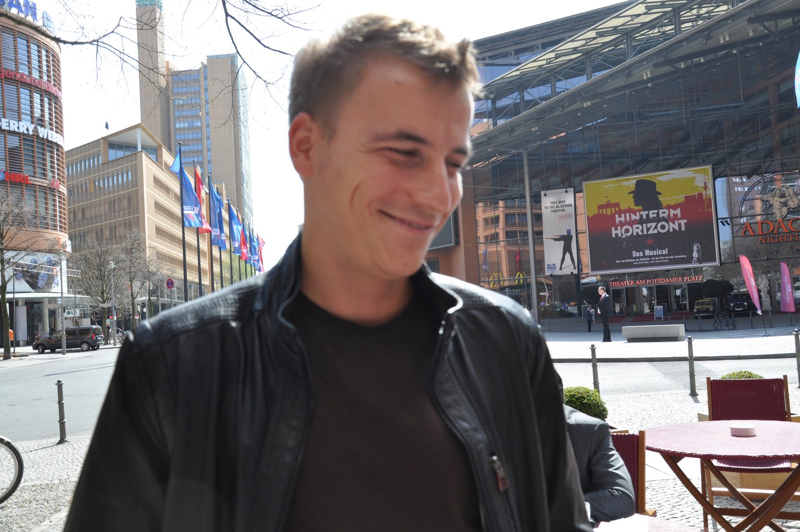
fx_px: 799
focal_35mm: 36
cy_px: 266
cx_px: 400
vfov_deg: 36.8
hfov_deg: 53.2
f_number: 7.1
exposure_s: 1/200
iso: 200
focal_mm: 24
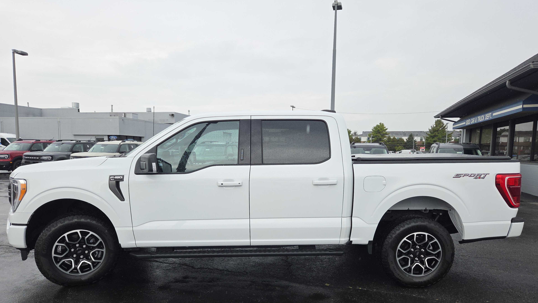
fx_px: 371
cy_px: 192
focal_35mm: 26
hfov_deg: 71.9
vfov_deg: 44.0
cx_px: 264
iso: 80
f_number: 1.8
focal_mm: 5.4
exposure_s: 1/1311
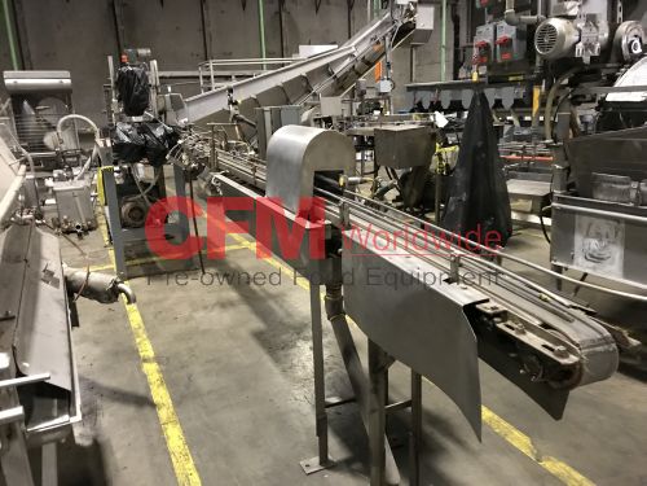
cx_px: 324
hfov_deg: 63.4
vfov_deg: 49.7
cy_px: 243
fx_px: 523
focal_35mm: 28
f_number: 1.8
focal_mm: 3.99
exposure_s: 1/5
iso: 100
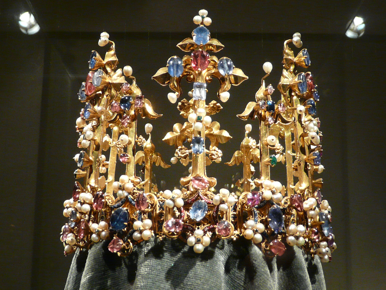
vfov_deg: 25.7
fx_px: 636
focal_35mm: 57
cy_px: 145
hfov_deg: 33.8
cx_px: 193
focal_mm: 5.9
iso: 200
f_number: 2.8
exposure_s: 1/15
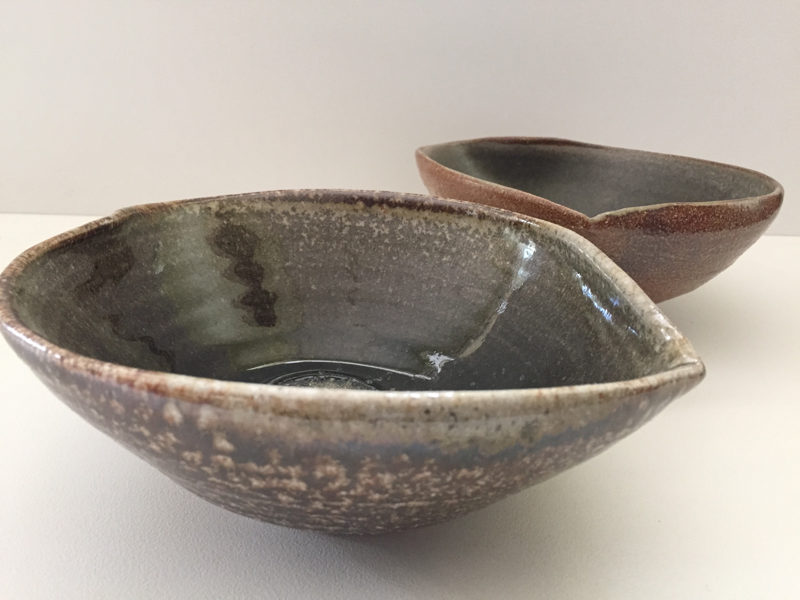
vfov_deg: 48.2
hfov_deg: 61.7
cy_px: 300
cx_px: 400
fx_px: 670
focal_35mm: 29
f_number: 2.2
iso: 250
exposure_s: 1/30
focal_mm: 4.15
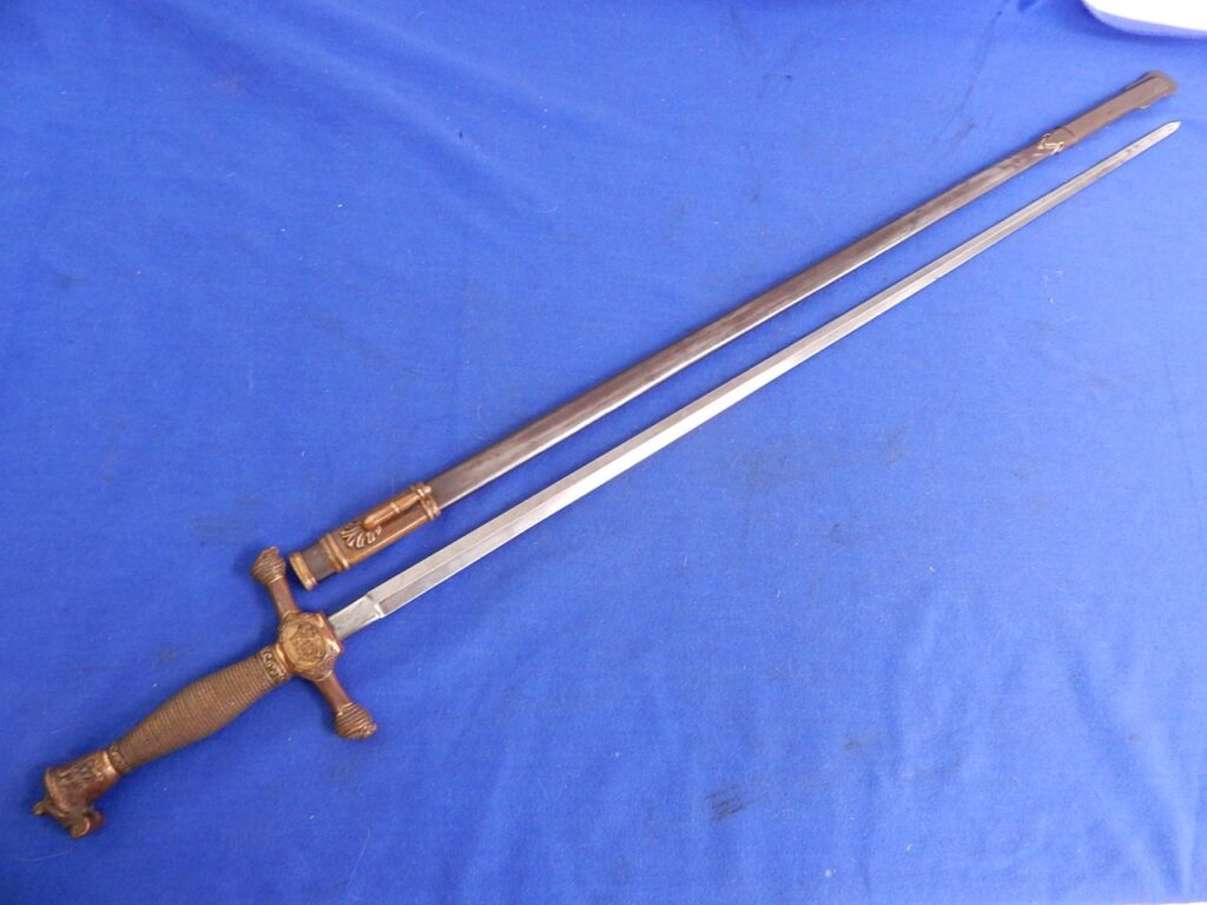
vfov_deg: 61.1
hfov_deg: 76.4
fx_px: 767
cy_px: 452
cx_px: 604
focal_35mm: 22
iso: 400
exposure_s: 1/13
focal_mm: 4
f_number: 3
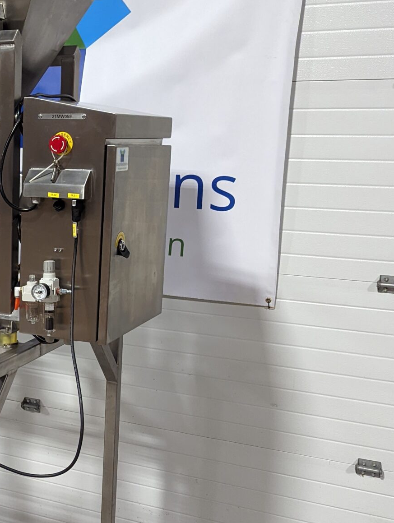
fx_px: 802
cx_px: 3
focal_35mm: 53
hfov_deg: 26.2
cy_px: 303
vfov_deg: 36.0
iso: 855
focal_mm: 6.81
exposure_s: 1/120
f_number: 1.85
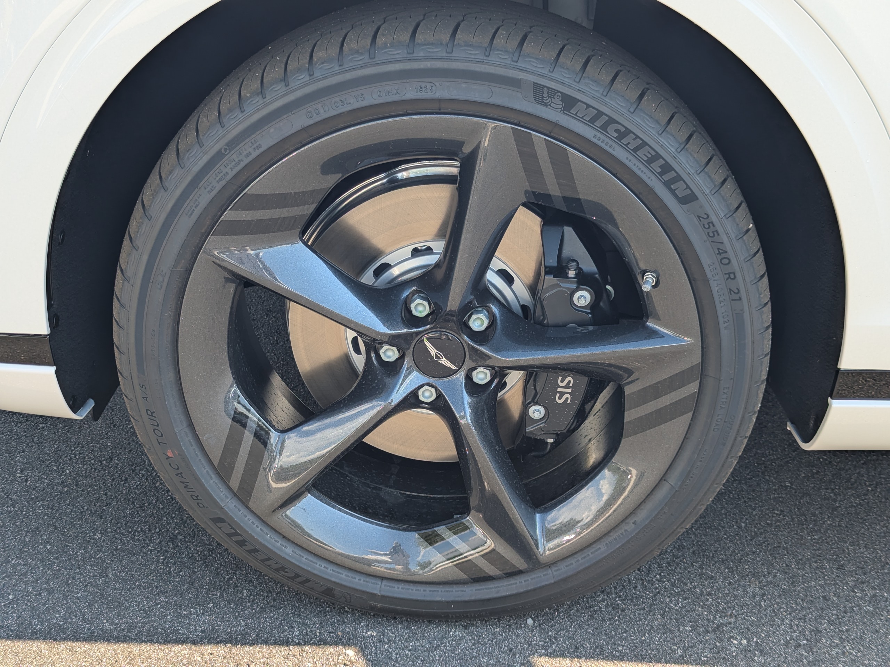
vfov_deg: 30.3
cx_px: 445
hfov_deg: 39.7
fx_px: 1234
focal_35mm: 48
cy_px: 334
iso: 50
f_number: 1.85
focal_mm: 6.81
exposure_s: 1/497
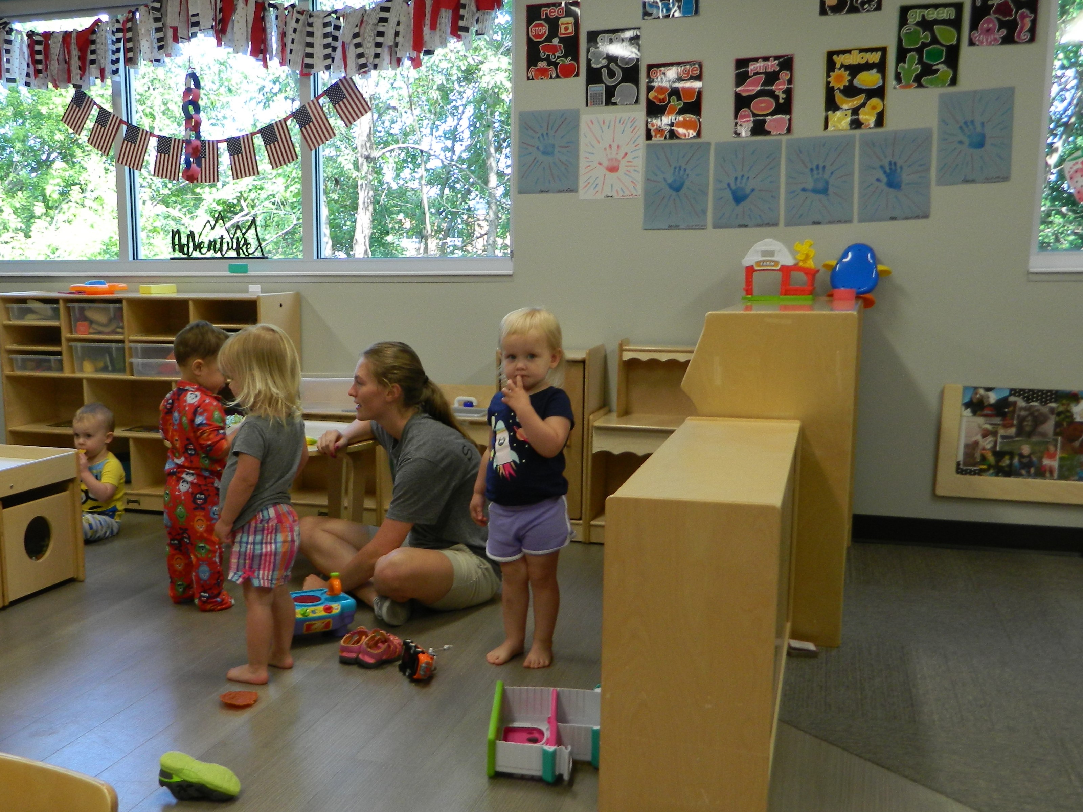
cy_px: 406
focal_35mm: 28
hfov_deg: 63.4
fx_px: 876
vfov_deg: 49.8
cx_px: 542
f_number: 3.2
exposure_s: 1/30
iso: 110
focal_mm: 5.1
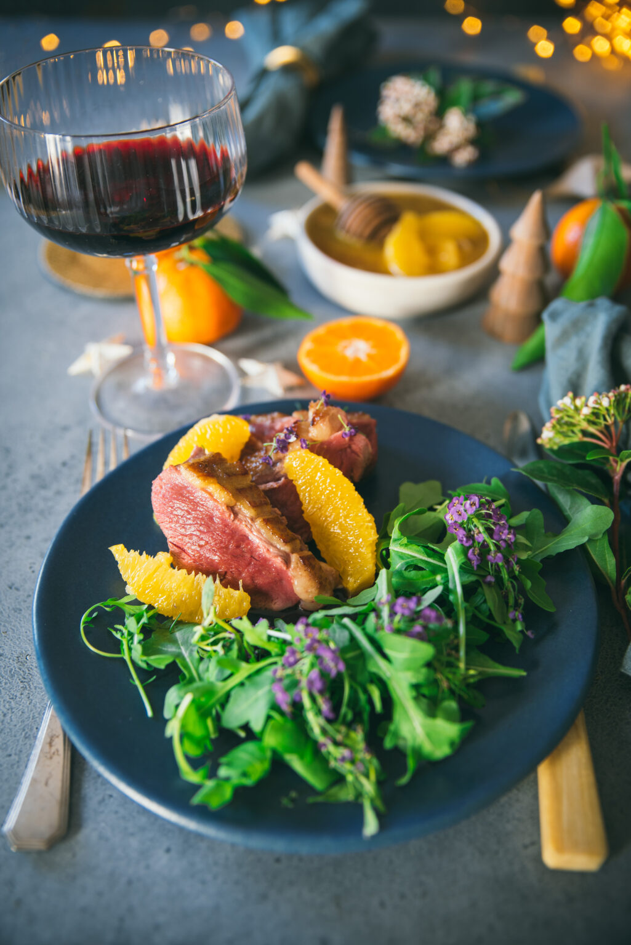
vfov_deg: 53.1
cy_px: 472
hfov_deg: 36.9
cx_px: 316
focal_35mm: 36
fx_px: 946
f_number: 2.8
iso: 200
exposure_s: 1/40
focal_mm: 36
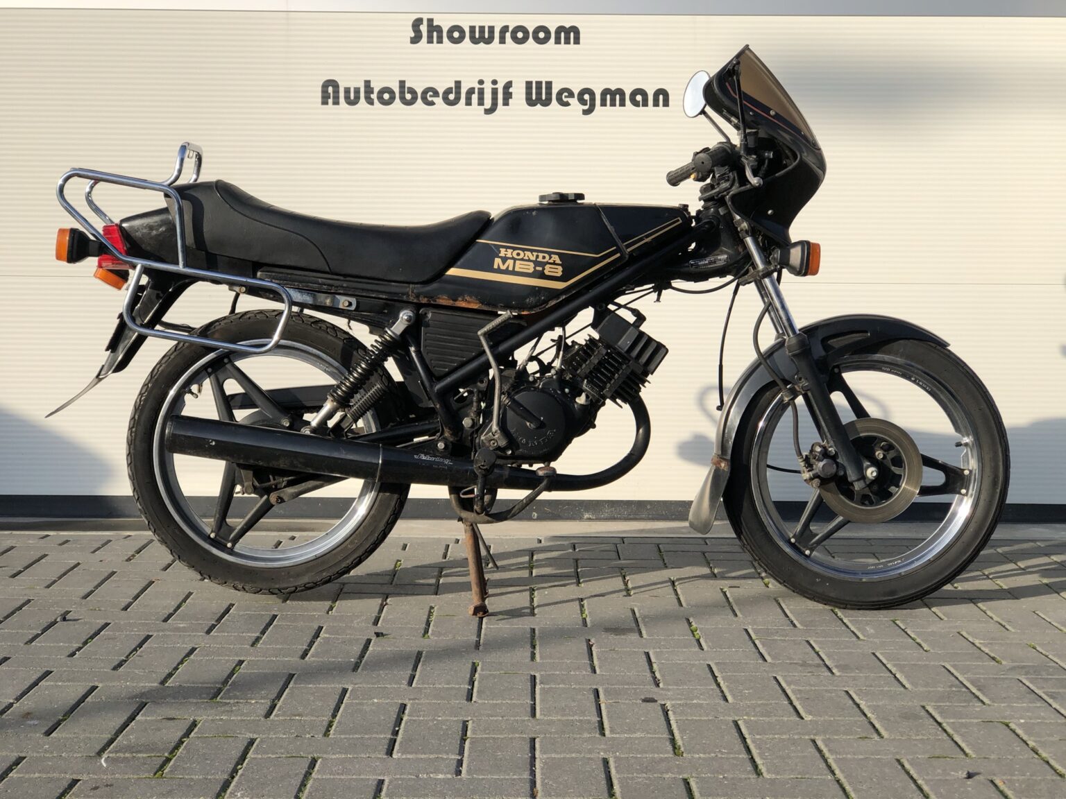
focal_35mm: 57
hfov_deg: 33.8
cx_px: 533
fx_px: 1755
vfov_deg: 25.7
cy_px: 400
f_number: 2.8
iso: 20
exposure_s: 1/516
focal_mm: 6.6
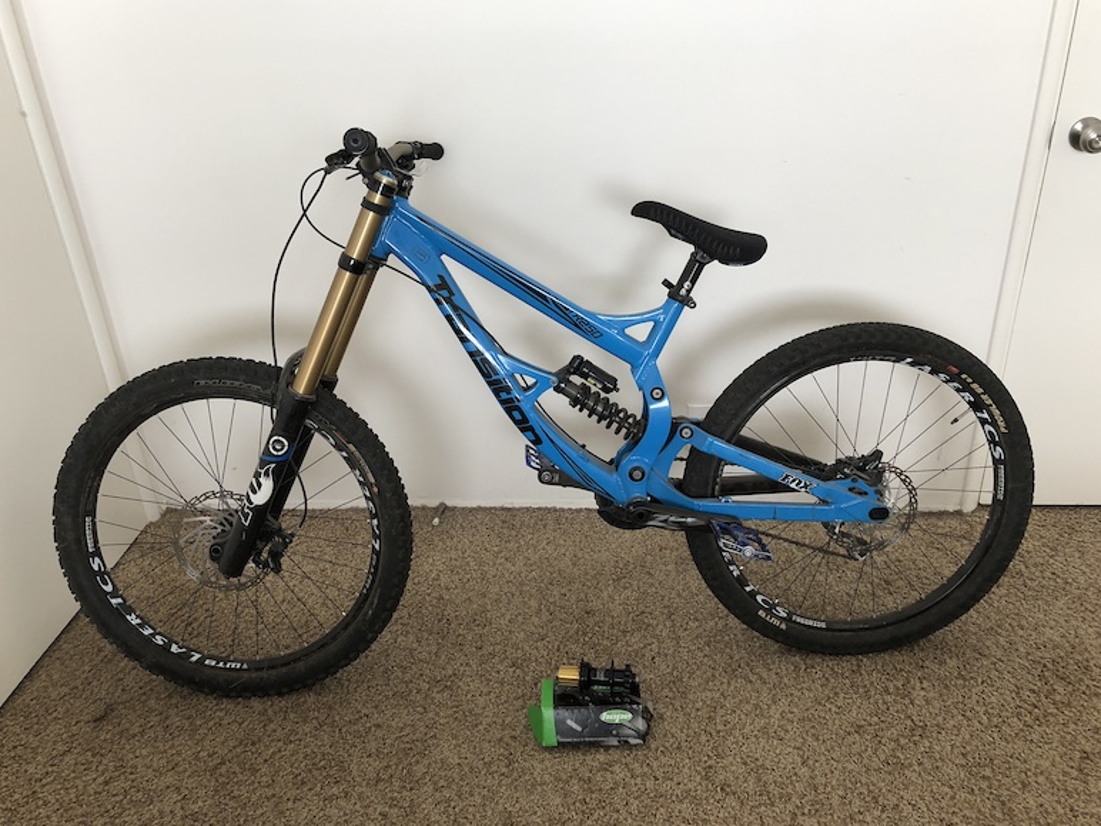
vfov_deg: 48.2
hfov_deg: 61.7
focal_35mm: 29
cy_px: 404
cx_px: 543
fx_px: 922
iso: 25
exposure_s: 1/40
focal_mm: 4
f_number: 1.8
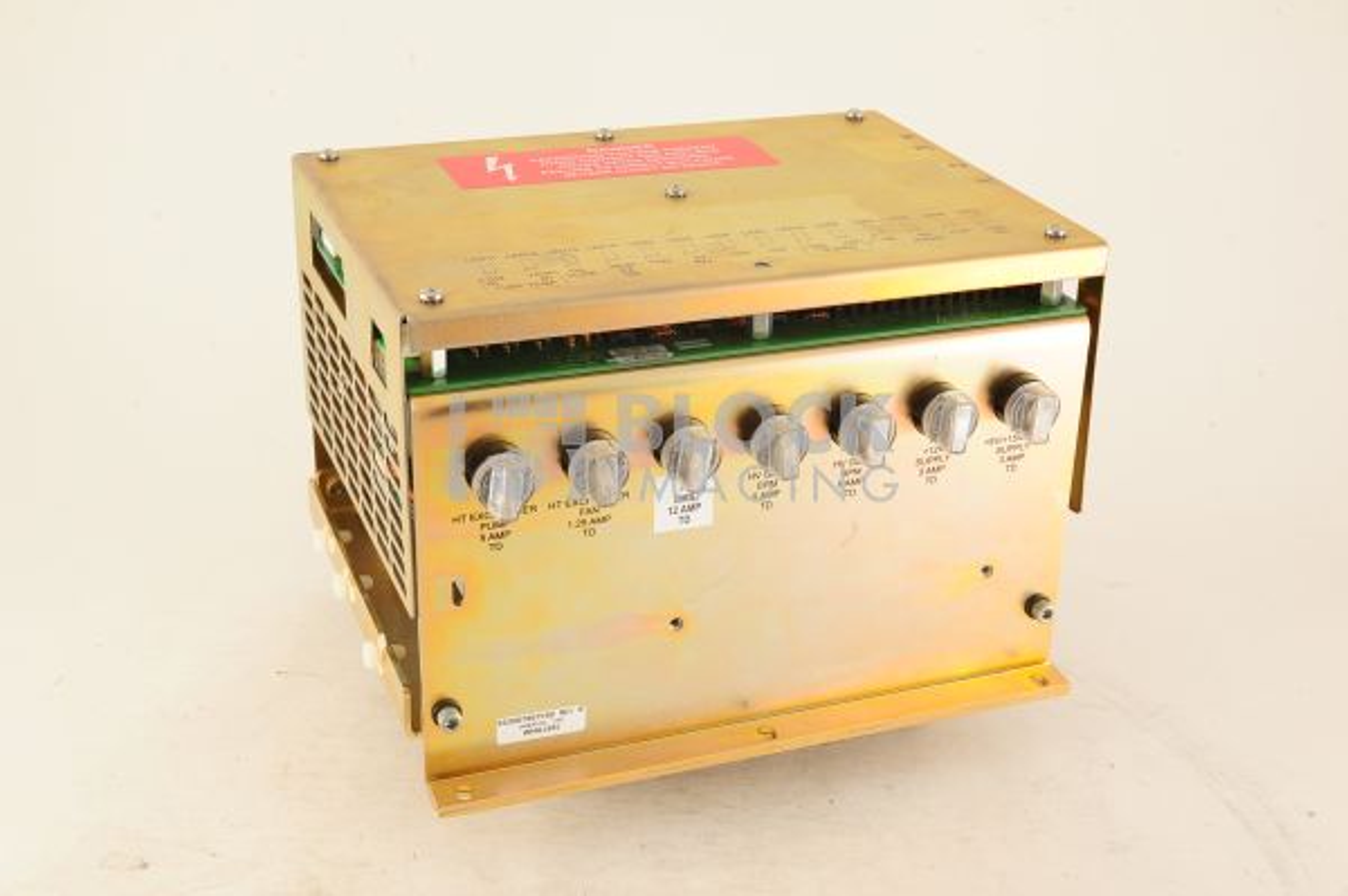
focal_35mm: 50
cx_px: 674
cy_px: 448
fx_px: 1871
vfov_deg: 26.9
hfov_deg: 39.6
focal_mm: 50
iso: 1600
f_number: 13
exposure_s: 1/125
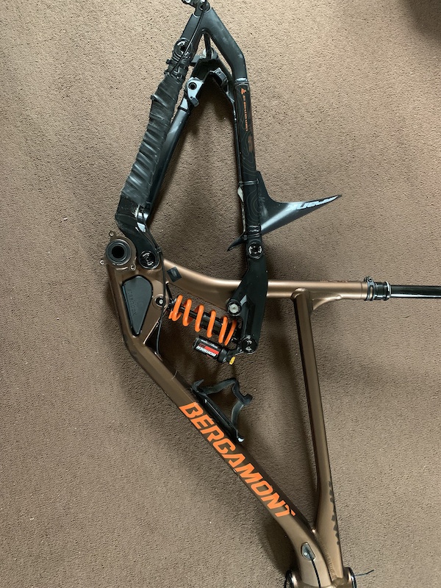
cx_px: 220
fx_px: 442
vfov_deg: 67.3
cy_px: 294
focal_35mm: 26
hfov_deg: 53.1
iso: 640
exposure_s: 1/30
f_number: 1.8
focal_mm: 4.25
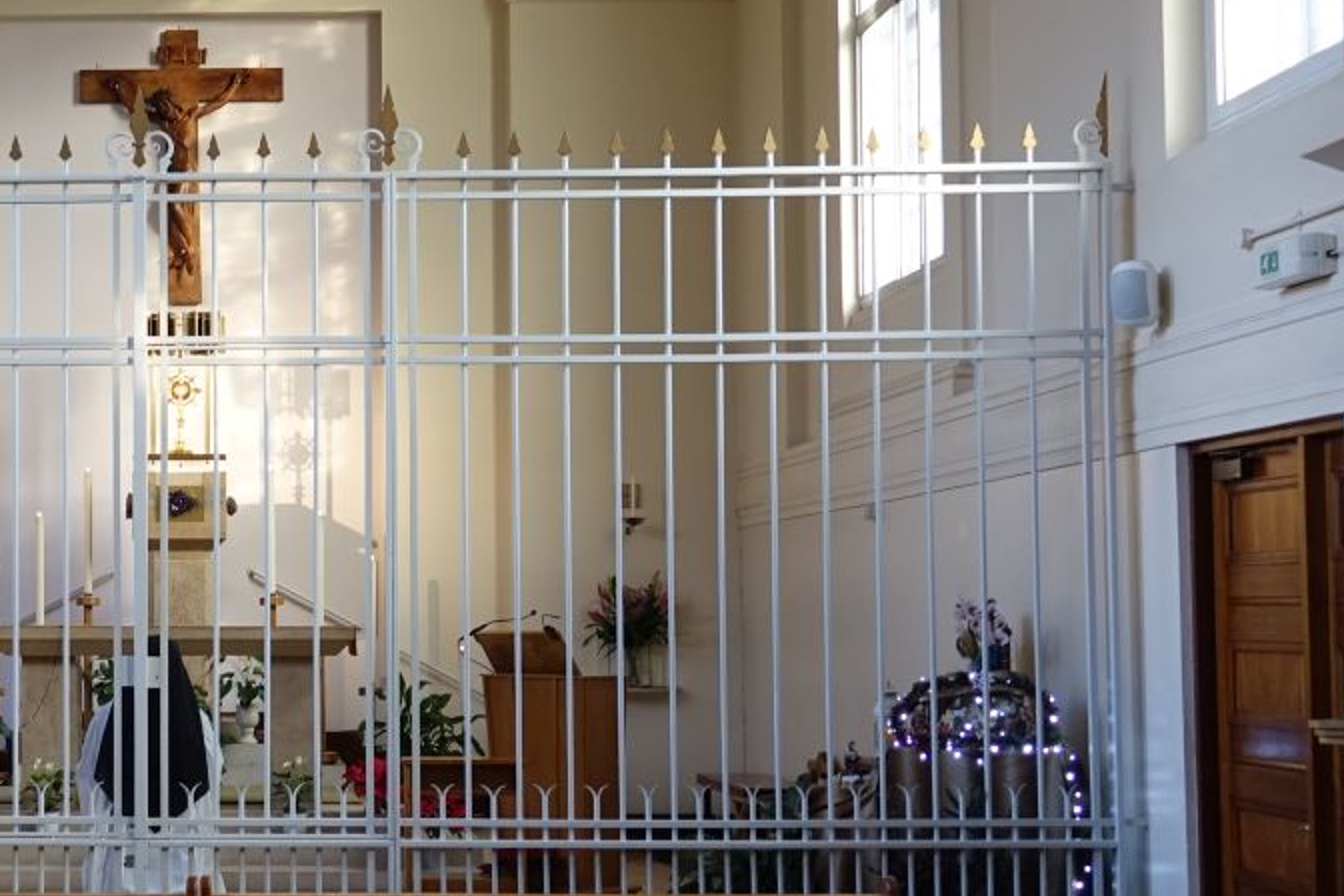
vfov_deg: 20.3
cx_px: 88
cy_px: 492
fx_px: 2501
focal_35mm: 67
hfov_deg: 28.7
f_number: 2.8
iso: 250
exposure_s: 1/30
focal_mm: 11.03
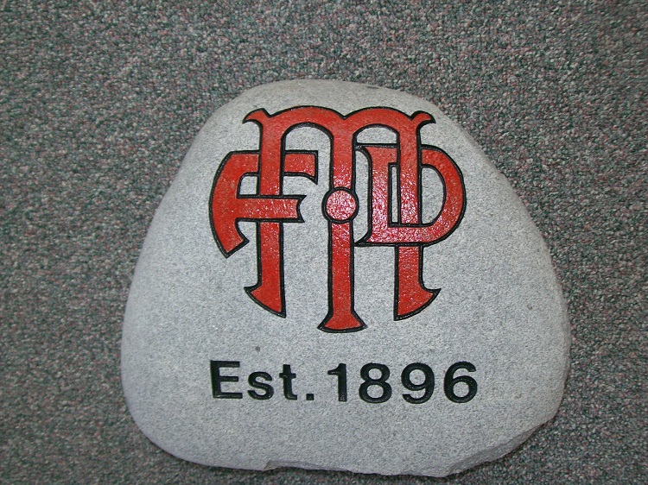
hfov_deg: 42.1
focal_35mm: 45
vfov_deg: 32.2
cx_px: 324
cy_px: 242
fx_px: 842
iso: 80
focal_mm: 7.6
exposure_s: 1/73.6
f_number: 3
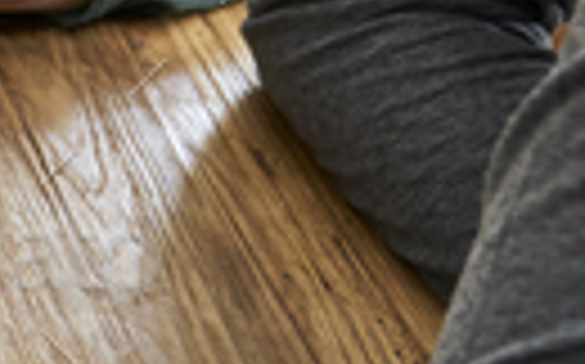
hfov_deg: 12.8
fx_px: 2135
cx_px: -729
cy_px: 467
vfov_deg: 9.6
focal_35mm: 134
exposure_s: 1/160
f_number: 3.5
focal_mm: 29
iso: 640
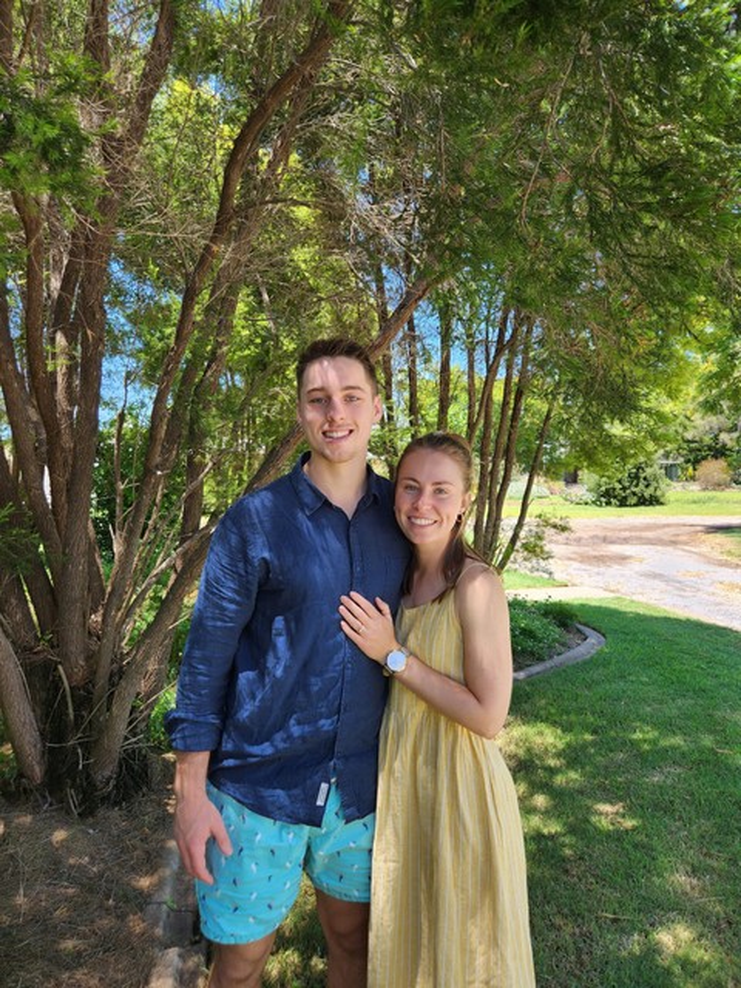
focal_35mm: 23
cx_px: 370
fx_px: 656
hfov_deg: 58.9
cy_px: 494
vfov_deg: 73.9
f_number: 1.8
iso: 20
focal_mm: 5.4
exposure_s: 1/223
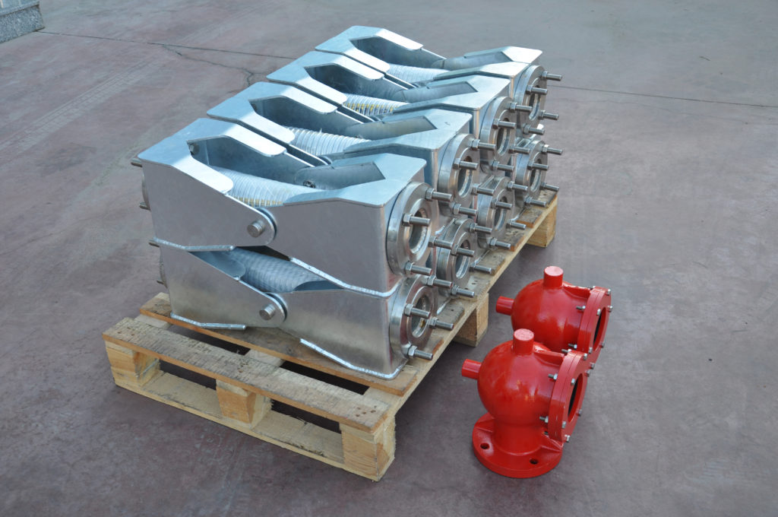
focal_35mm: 39
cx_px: 389
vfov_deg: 34.1
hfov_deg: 49.6
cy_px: 258
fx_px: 842
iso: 250
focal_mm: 26
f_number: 5.6
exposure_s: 1/125
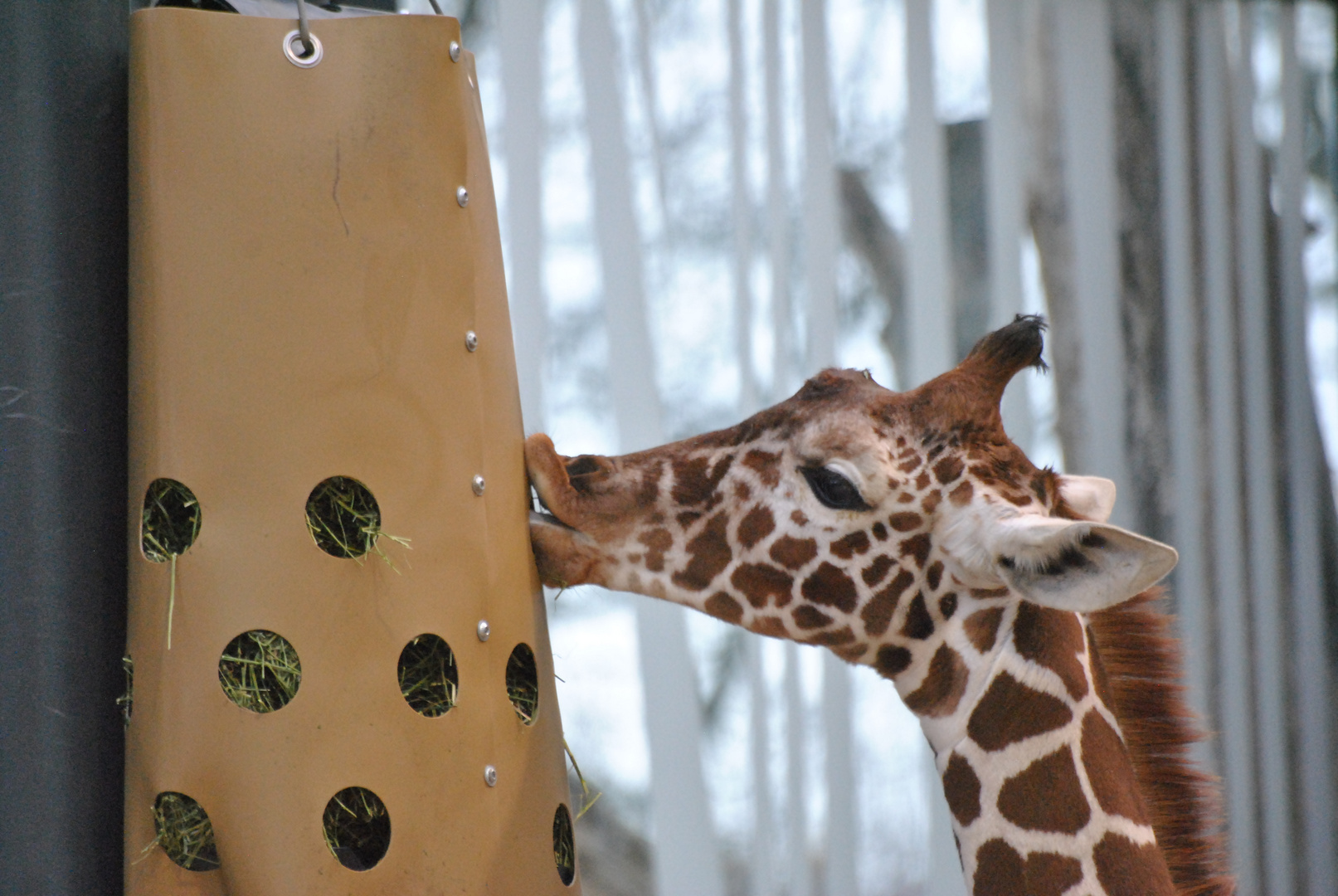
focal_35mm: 450
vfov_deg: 3.1
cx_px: 669
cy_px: 448
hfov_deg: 4.6
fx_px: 16746
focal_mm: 300
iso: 1600
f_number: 6.3
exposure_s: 1/200
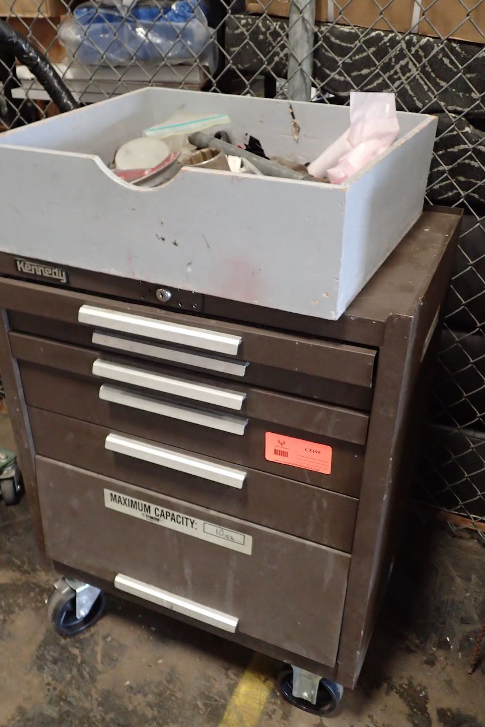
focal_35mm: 32
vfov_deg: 58.7
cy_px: 371
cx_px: 212
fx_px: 647
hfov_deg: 41.0
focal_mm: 5.5
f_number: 2.3
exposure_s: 1/30
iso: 640
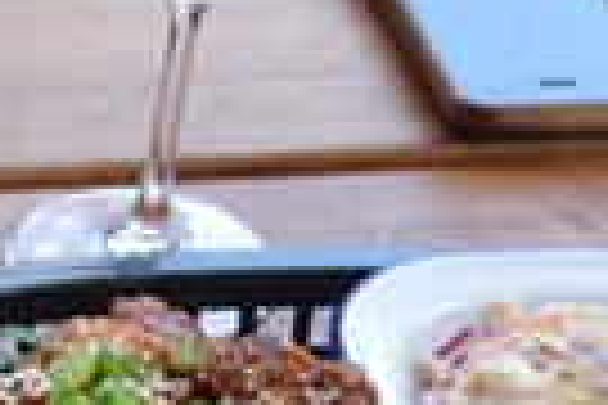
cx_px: -745
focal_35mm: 262
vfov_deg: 5.1
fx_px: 4433
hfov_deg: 7.4
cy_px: 918
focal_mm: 35
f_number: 4
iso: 200
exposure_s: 1/125
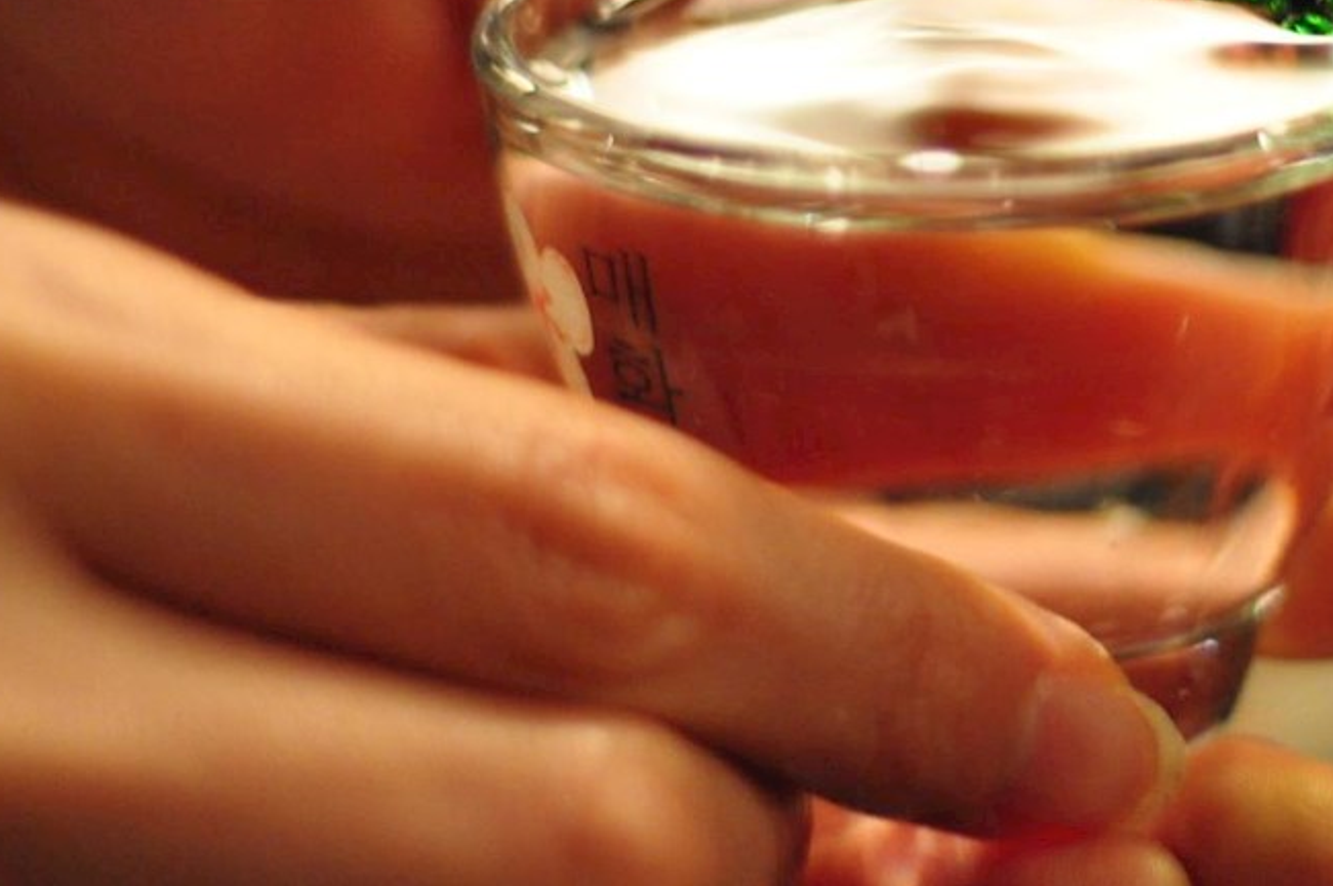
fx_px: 5548
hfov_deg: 13.6
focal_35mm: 150
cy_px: 2
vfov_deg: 9.1
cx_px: 1173
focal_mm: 50
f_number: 1.8
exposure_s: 1/30
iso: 1600
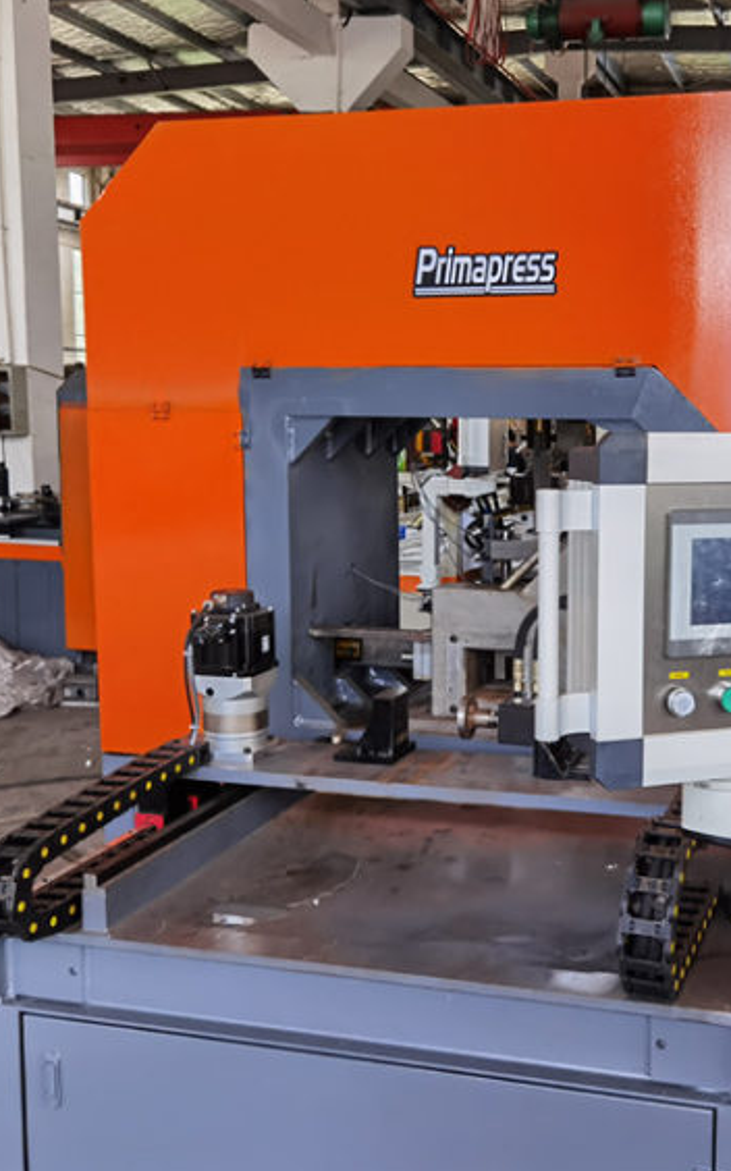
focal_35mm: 39
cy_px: 579
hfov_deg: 32.1
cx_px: 552
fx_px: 1244
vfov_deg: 50.4
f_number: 1.9
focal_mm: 6.71
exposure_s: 1/214
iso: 50
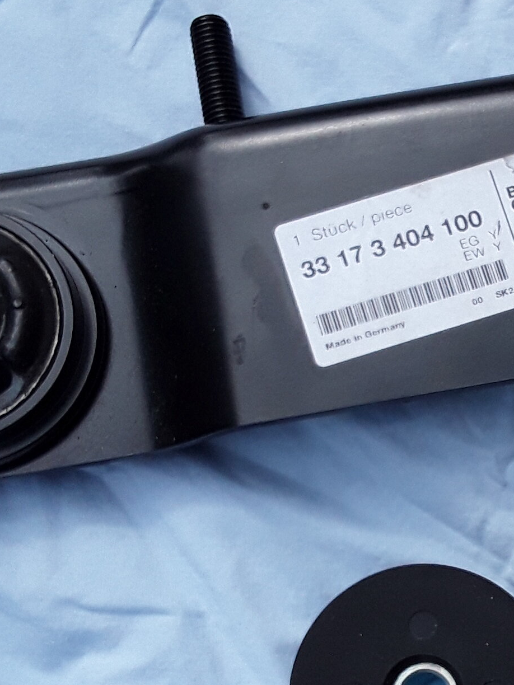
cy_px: 455
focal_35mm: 72
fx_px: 1425
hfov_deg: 19.7
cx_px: 544
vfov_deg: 26.9
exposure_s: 1/1399
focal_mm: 2.91
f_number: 1.9
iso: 40
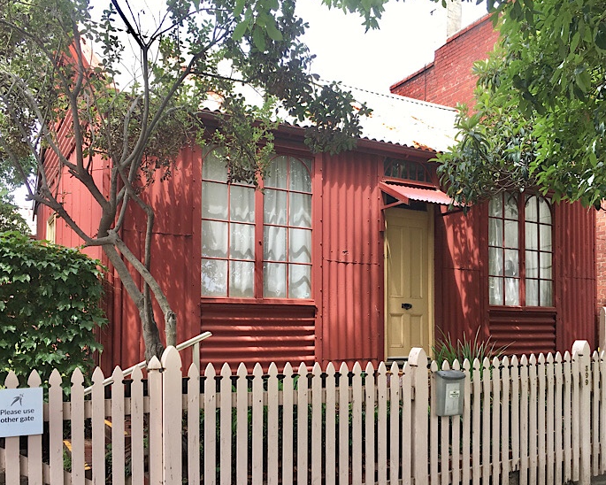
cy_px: 239
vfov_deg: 47.1
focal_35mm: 31
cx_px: 302
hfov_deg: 57.2
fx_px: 556
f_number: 2.2
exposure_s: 1/246
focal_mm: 4.15
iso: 25
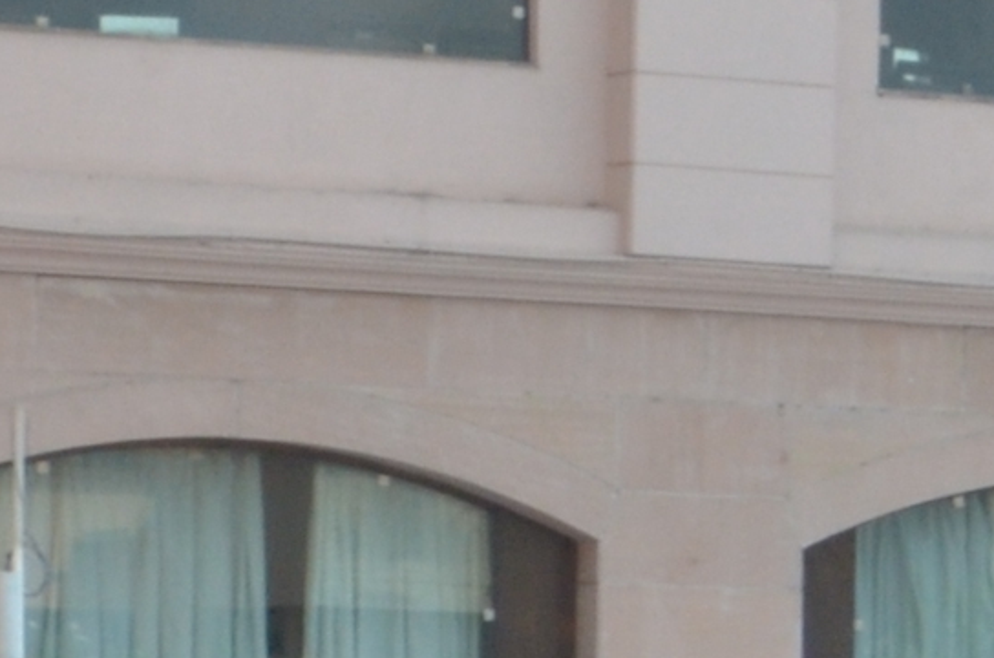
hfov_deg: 7.5
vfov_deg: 5.1
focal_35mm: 265
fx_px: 7300
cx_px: 1866
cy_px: 1126
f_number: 20
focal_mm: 26
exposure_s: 1/125
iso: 640
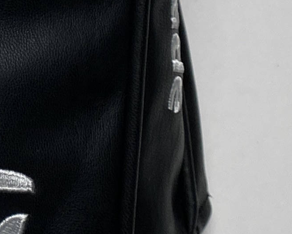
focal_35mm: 155
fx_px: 1340
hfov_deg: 11.3
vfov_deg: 9.5
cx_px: -278
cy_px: -180
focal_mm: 4.25
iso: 32
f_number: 1.8
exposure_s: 1/248
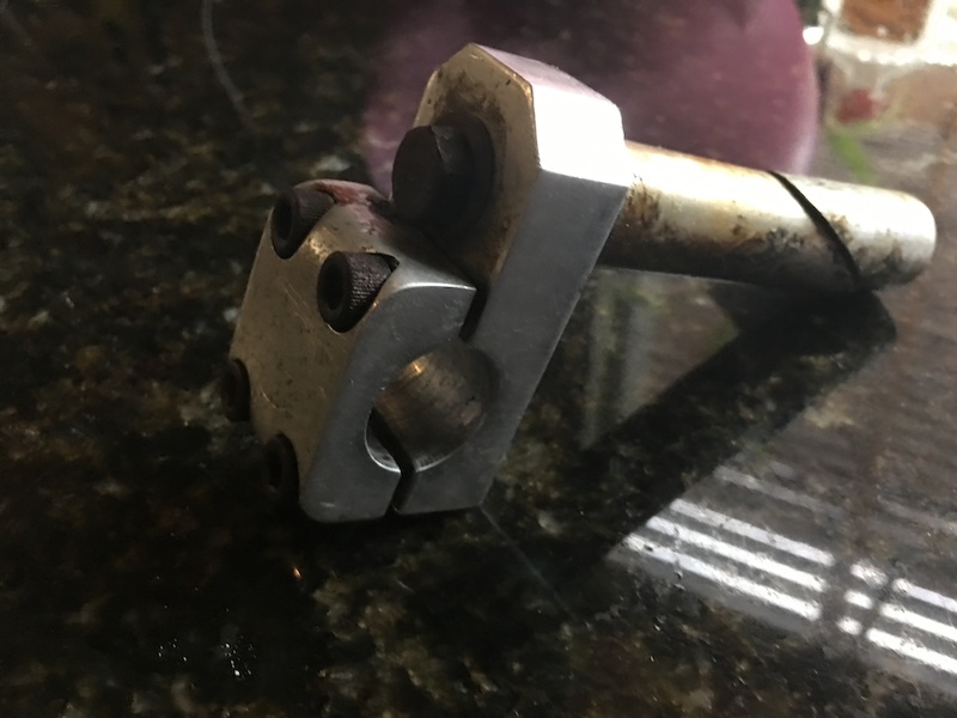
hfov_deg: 61.7
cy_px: 359
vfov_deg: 48.2
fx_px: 802
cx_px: 478
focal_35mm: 29
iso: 100
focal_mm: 4.15
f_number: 2.2
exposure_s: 1/4
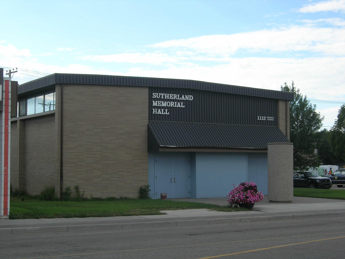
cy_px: 130
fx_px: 608
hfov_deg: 31.7
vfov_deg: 24.0
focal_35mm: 61
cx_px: 172
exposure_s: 1/247
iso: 64
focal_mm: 12.7
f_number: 5.9
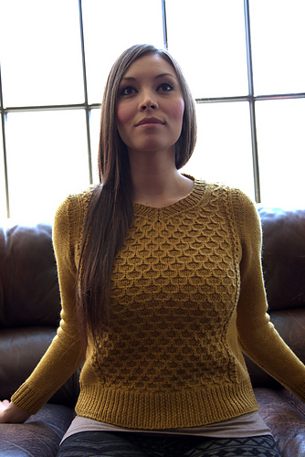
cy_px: 228
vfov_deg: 54.4
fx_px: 444
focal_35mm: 35
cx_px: 152
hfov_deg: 37.9
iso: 1600
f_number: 4.5
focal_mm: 35
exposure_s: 1/80
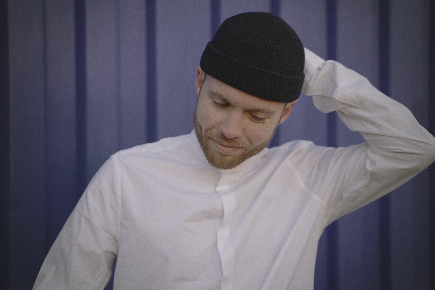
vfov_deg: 18.2
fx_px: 906
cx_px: 218
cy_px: 145
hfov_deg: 27.0
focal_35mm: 75
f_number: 2.8
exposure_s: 1/250
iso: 200
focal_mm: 75
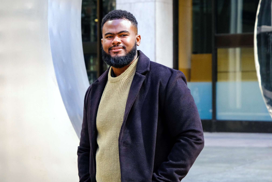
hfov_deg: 22.1
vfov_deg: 14.9
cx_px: 136
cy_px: 90
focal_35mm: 92
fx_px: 695
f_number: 5.6
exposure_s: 1/340
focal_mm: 60.8
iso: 2000
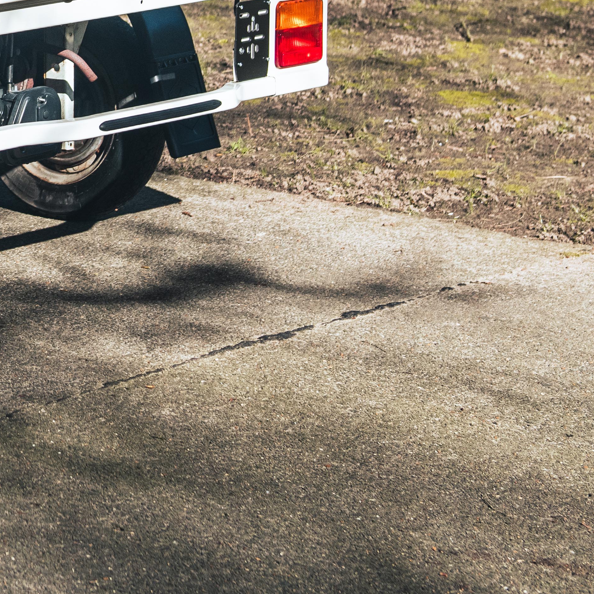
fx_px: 3184
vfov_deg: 10.4
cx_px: -255
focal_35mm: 164
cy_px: -158
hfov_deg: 10.4
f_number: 4
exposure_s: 1/800
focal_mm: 44
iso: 400
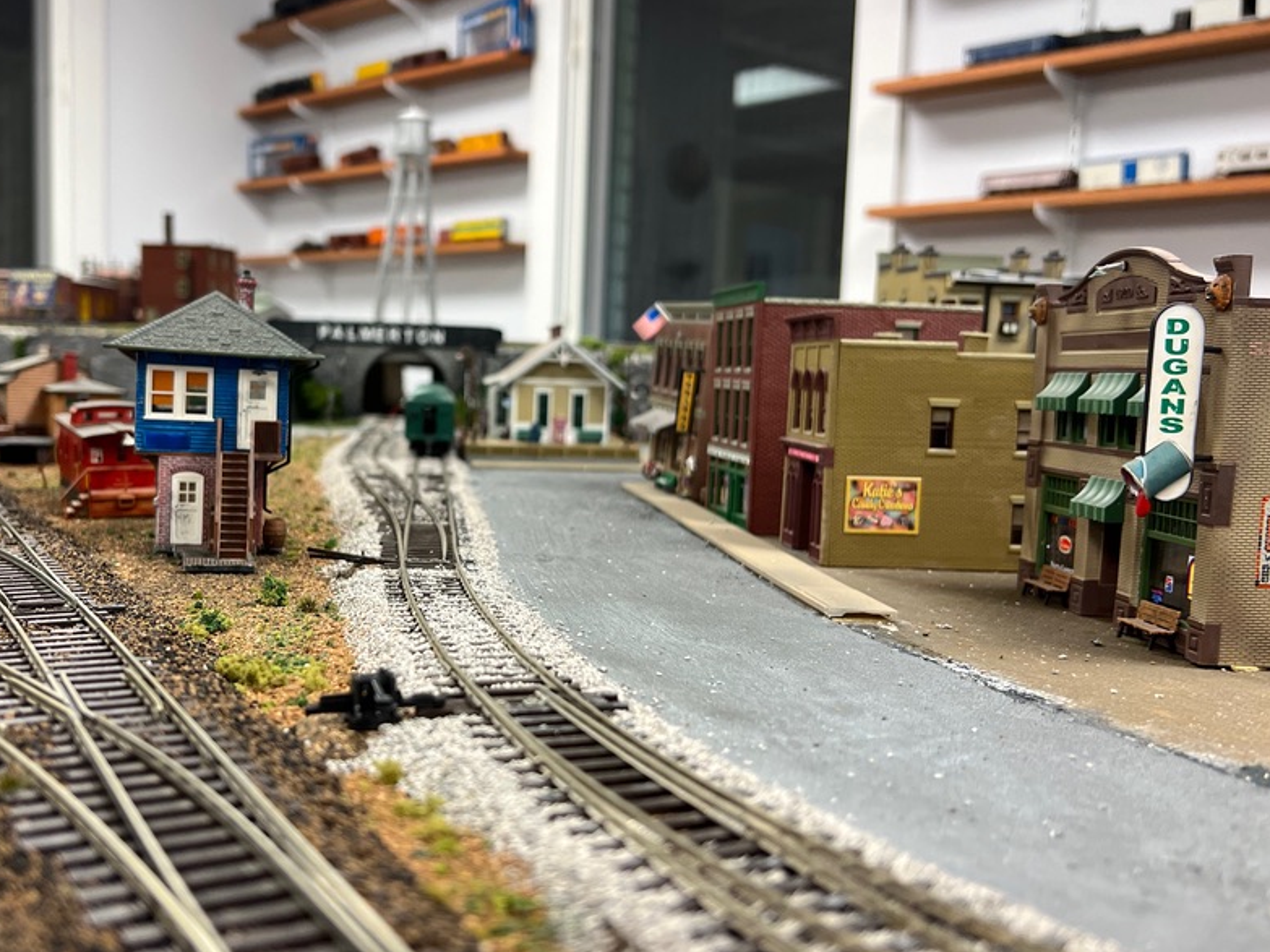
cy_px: 488
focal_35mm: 34
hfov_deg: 53.5
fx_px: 1247
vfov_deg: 41.8
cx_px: 496
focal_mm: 5.7
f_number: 1.5
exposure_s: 1/120
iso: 125
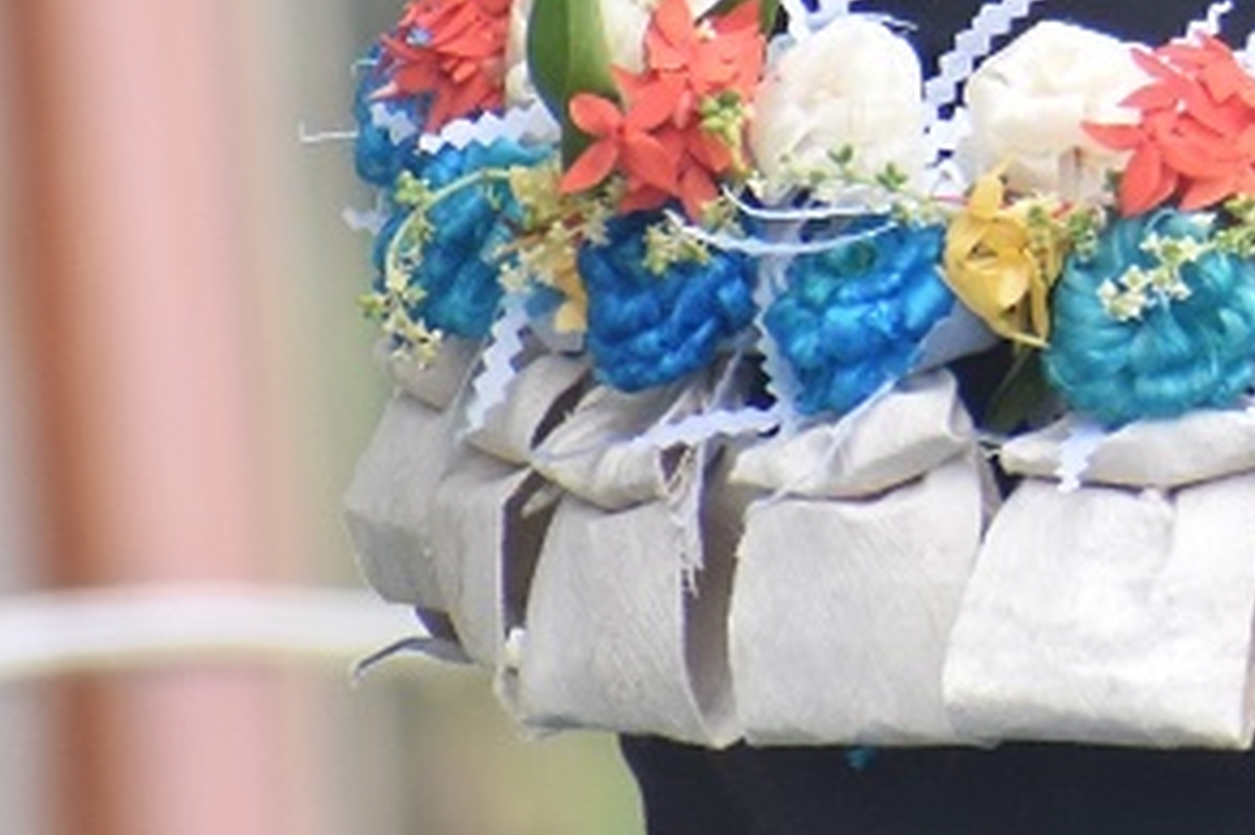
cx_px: 2035
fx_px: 64245
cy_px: -518
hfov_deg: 1.1
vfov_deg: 0.7
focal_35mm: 1844
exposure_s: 1/320
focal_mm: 300
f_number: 7.1
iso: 800
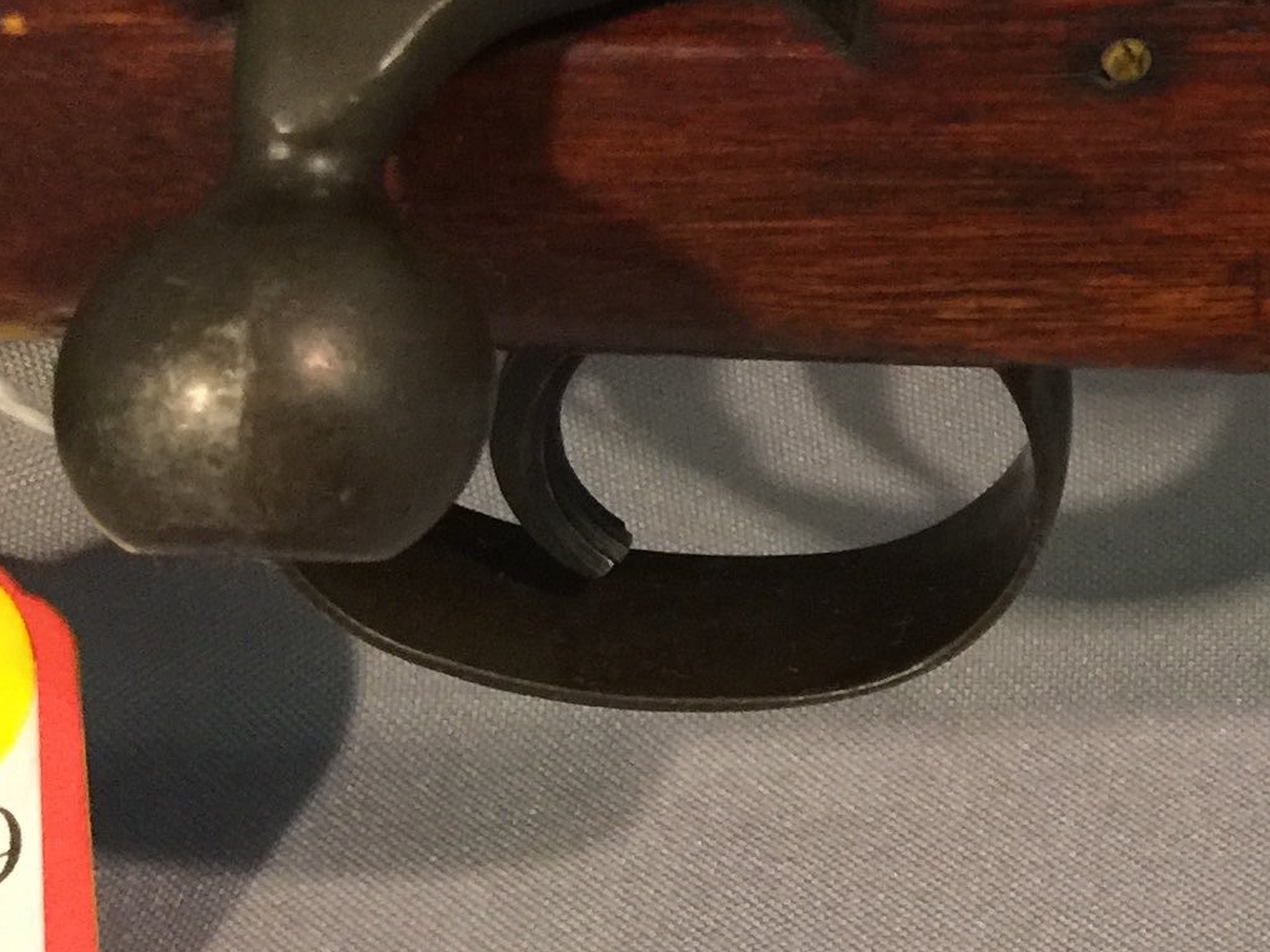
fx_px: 3411
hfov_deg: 19.2
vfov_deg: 15.5
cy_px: -101
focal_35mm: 93
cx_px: 1745
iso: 100
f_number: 2.2
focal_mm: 4.15
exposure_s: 1/15
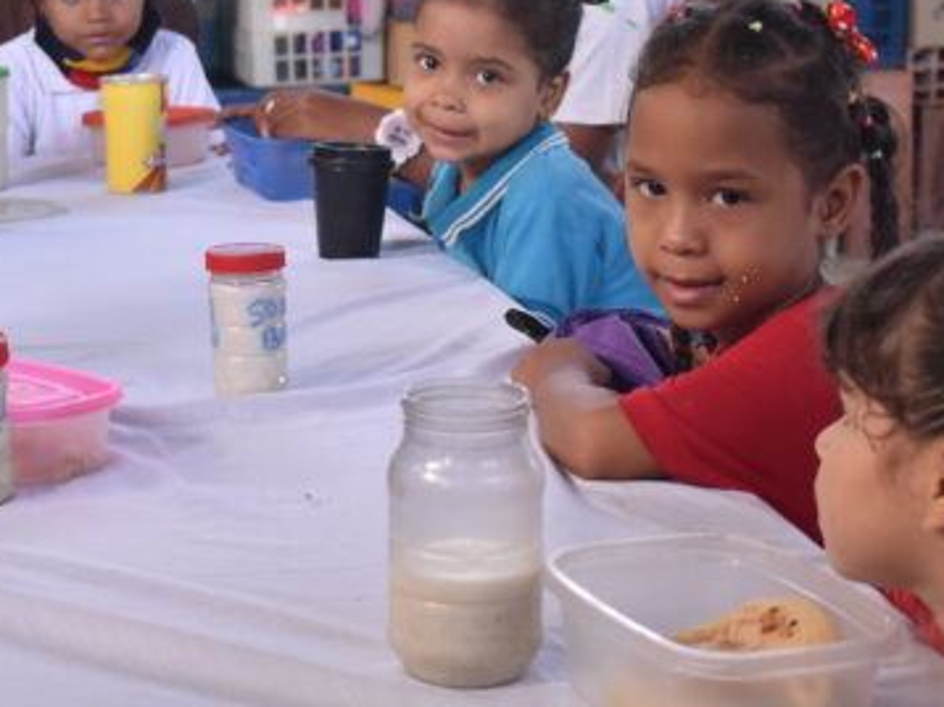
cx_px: 214
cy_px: 158
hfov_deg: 20.3
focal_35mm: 96
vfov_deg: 15.3
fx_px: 2617
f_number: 4.2
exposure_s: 1/60
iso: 400
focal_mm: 31
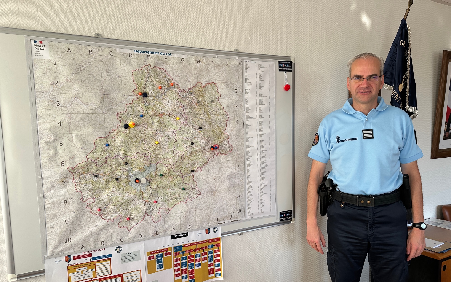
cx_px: 222
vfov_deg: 47.5
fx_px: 320
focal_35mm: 26
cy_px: 159
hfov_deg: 70.4
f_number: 1.78
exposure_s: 1/246
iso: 80
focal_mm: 6.86
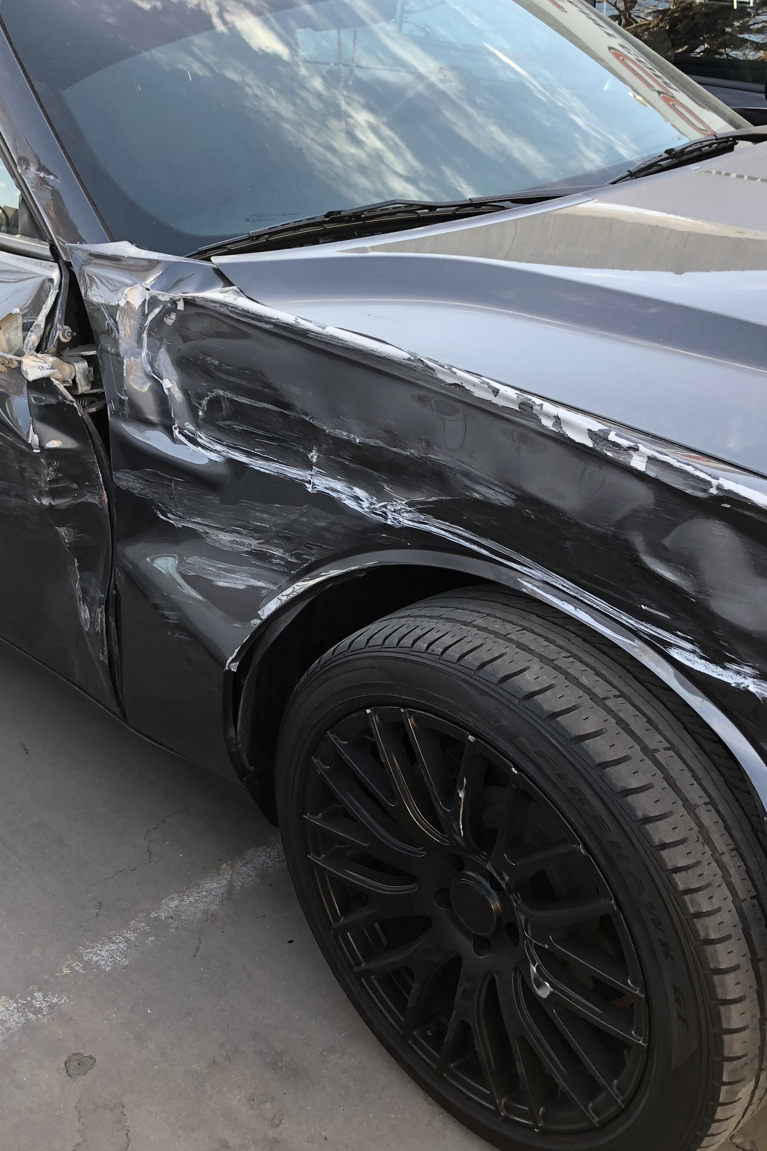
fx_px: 1310
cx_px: 262
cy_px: 564
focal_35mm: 41
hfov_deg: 32.4
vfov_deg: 47.4
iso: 32
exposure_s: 1/120
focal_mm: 4
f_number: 1.8
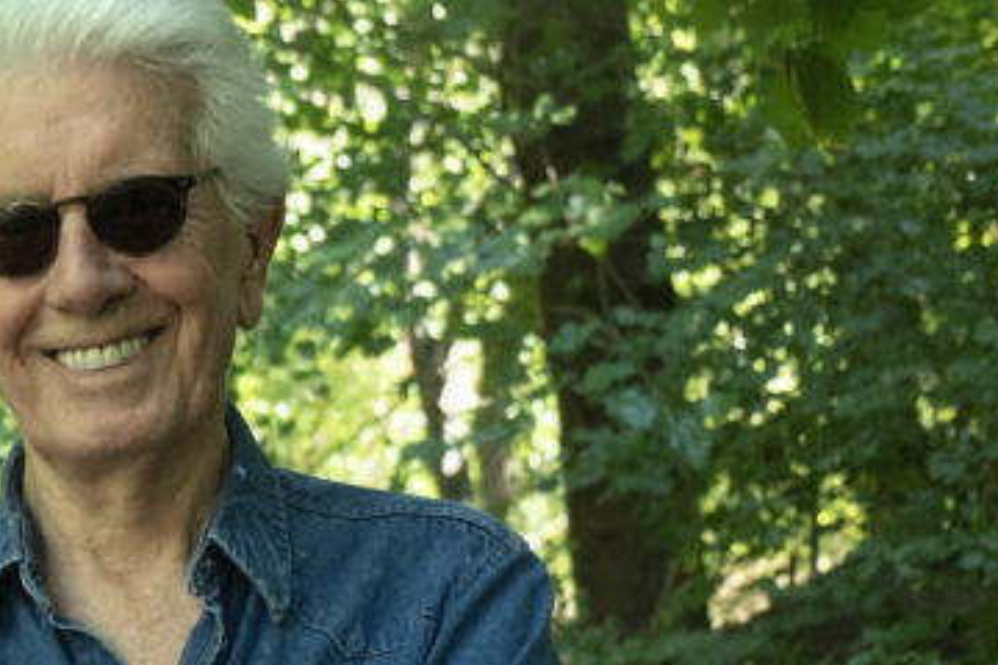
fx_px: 2218
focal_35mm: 80
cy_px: 650
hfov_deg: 23.8
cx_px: -94
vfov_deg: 16.7
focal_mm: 19.6
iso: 400
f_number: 2.8
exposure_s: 1/90
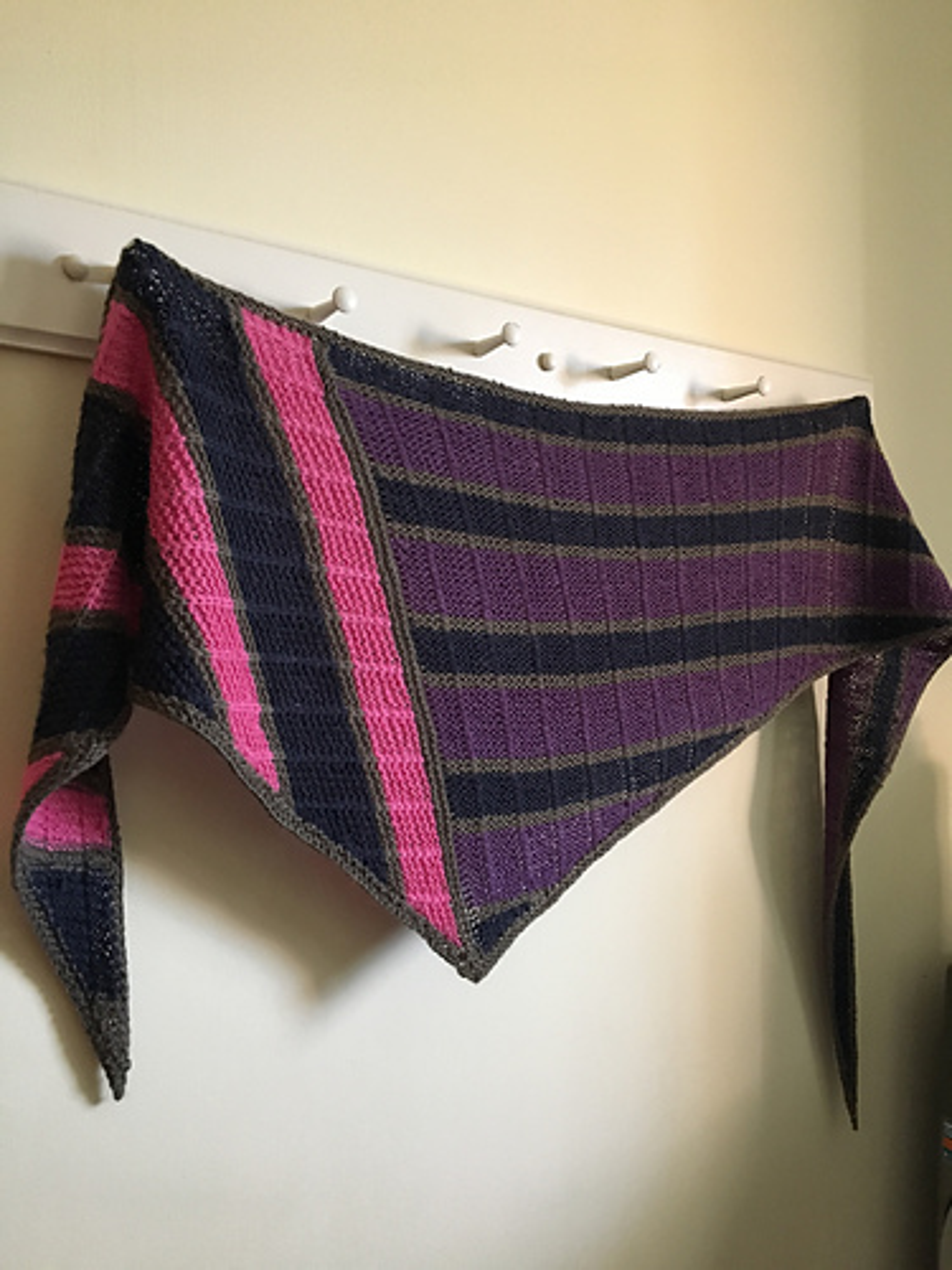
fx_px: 1063
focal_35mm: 29
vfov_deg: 61.7
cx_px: 476
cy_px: 635
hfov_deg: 48.2
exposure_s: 1/20
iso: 200
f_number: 2.2
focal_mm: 4.15
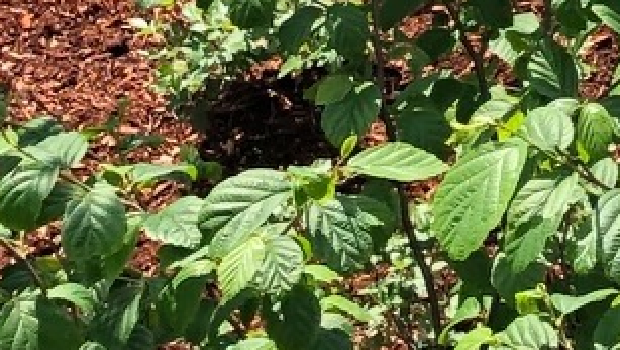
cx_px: 1220
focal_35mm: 200
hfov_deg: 10.0
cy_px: -1003
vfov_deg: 5.4
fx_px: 3289
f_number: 1.8
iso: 20
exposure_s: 1/738
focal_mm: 3.99
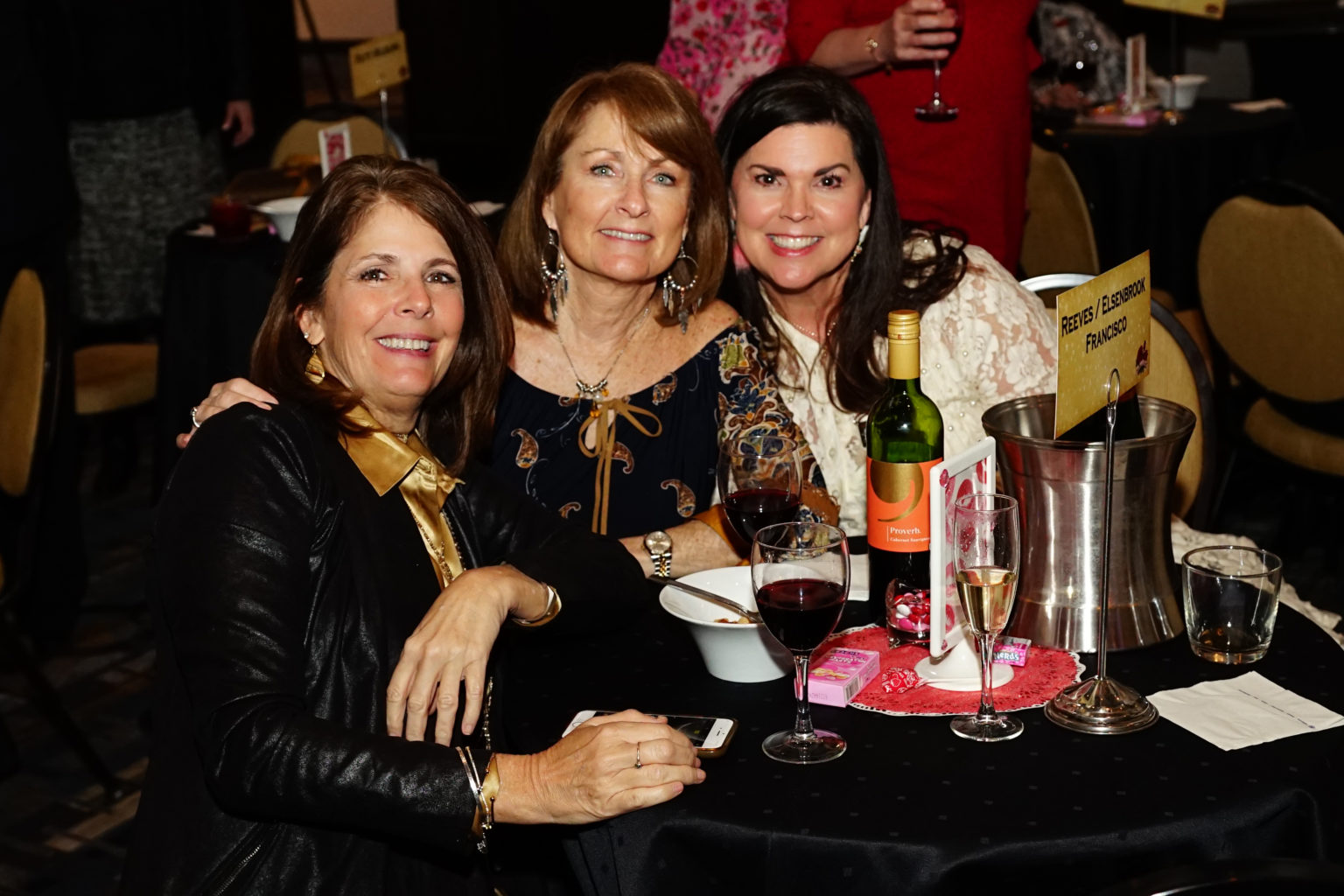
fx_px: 1941
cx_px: 672
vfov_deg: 26.0
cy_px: 448
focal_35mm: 52
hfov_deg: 38.2
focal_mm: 35
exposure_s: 1/100
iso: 1600
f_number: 4
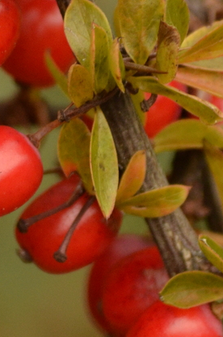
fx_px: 10066
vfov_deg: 1.9
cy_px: 22
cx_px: 69
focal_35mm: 1078
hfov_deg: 1.3
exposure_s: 1/250
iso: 1000
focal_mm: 200
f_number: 8
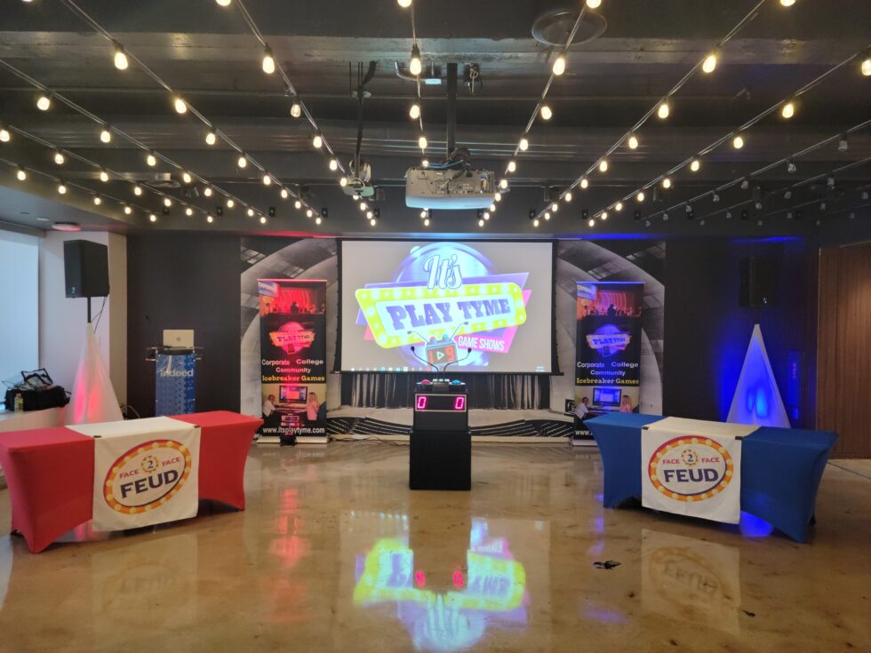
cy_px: 326
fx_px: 705
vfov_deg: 49.7
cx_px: 436
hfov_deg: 63.4
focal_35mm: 28
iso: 320
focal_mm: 5.9
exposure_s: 1/40
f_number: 2
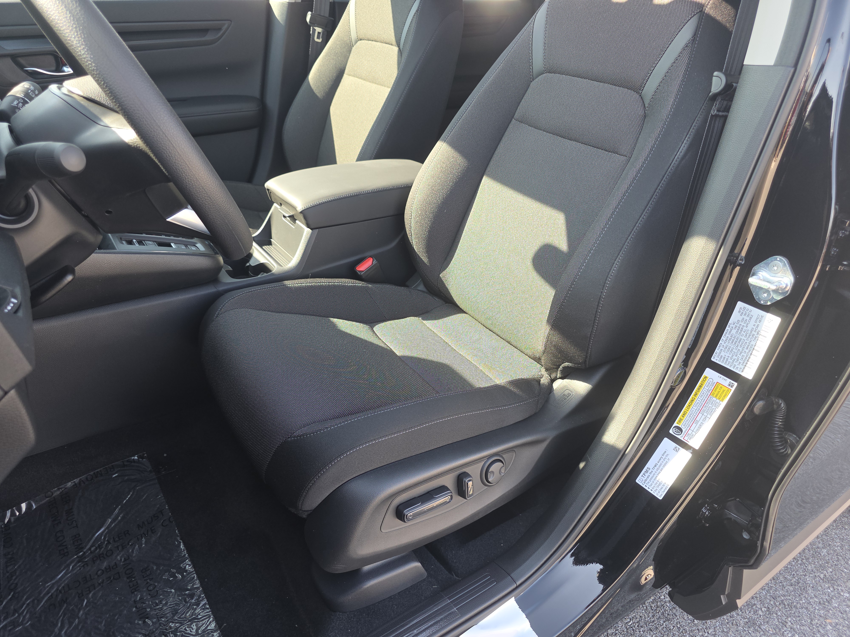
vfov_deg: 58.9
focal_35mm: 23
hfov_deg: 73.9
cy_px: 318
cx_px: 425
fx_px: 565
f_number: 1.7
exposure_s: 1/120
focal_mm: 6.3
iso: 25
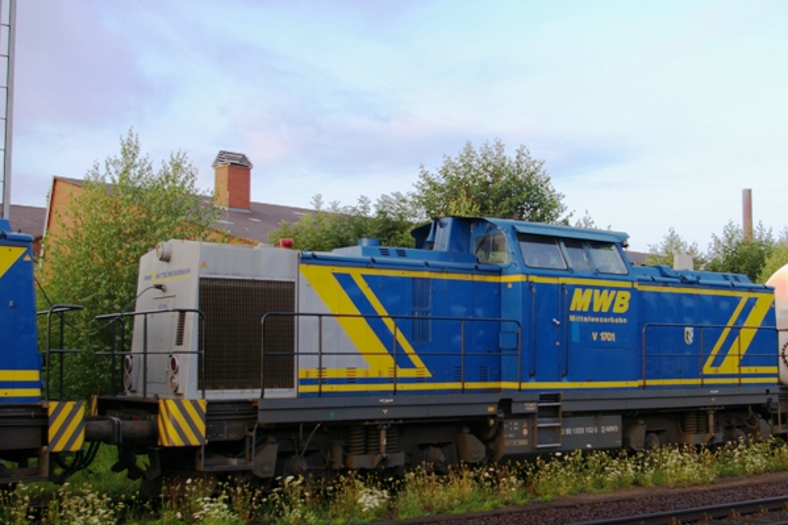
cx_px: 464
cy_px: 294
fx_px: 1094
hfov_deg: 39.5
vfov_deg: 27.0
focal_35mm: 50
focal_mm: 26
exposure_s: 1/90
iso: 200
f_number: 5.6
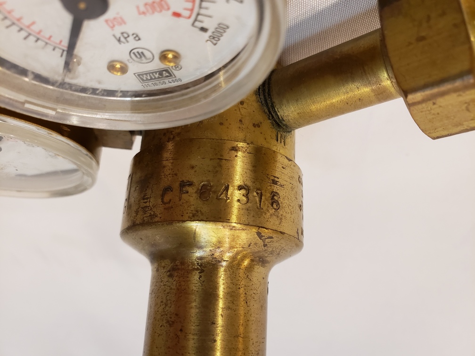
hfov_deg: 67.3
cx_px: 238
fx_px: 357
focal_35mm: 26
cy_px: 178
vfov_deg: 53.1
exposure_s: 1/40
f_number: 2.4
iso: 320
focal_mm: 4.3
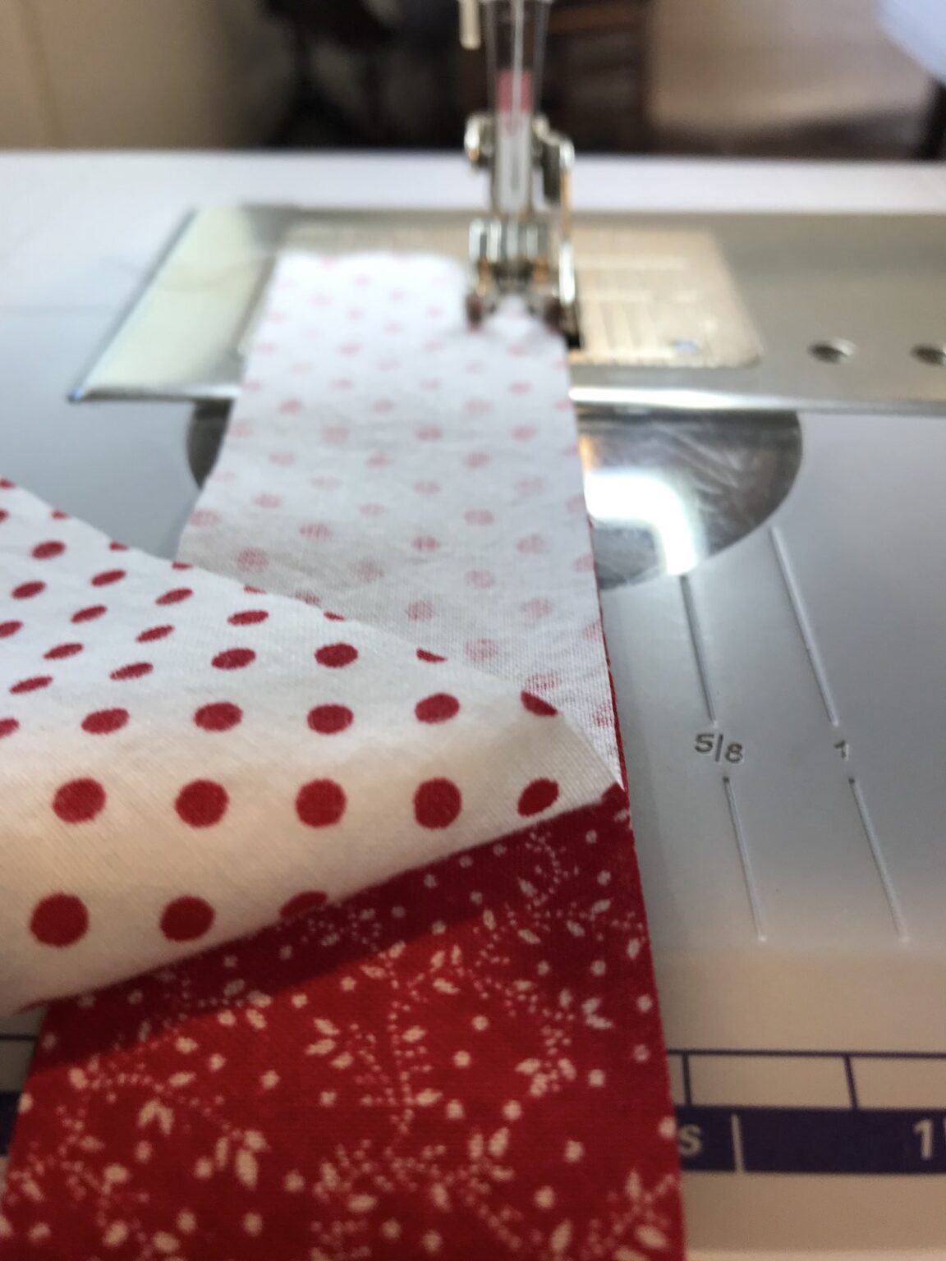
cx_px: 473
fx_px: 1020
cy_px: 630
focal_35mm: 28
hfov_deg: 49.7
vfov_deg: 63.4
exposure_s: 1/60
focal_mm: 3.99
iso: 25
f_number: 1.8
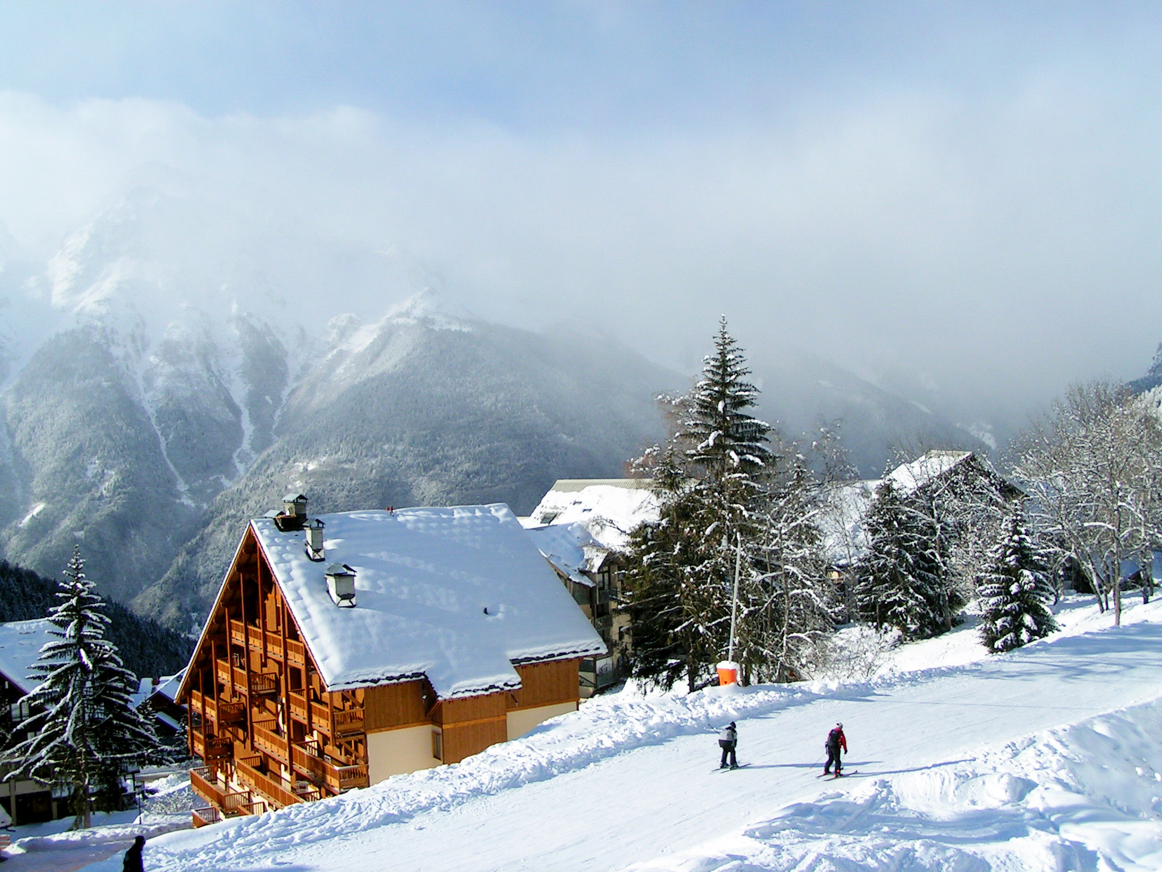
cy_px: 436
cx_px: 581
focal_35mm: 38
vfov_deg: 37.7
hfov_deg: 49.0
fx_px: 1276
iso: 50
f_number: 5.6
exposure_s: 1/640
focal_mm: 5.8
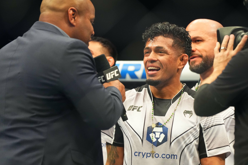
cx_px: 124
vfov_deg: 7.5
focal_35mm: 182
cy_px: 82
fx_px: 1254
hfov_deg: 11.3
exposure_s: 1/2500
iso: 3200
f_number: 2.8
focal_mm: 182
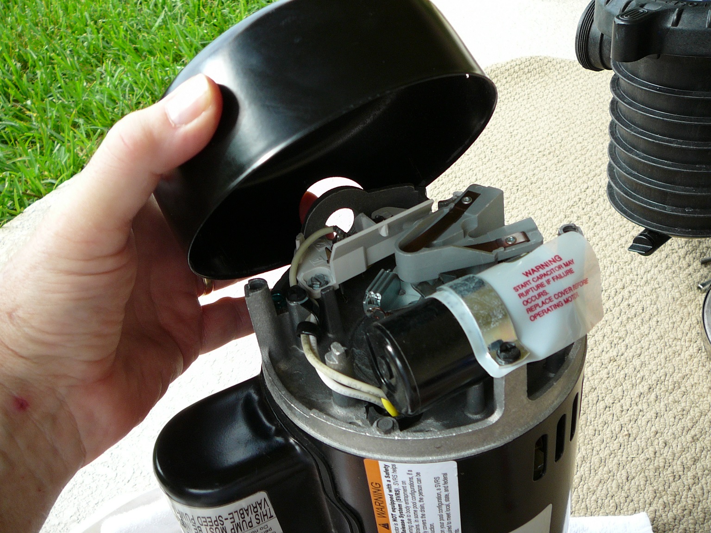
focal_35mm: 35
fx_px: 719
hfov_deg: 52.6
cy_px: 266
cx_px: 356
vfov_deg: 40.7
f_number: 2.8
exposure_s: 1/200
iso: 80
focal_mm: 5.2
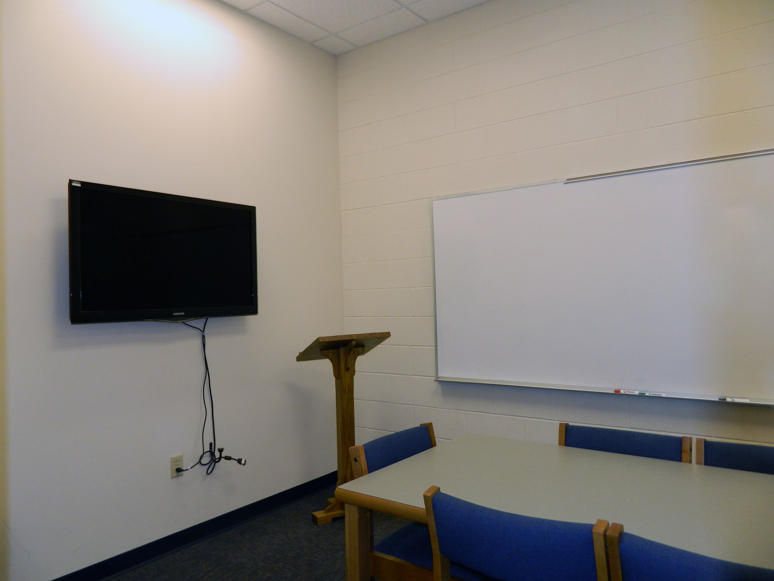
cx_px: 387
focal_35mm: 25
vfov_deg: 54.9
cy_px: 290
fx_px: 559
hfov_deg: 69.4
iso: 200
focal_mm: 4.5
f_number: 3.1
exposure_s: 1/30
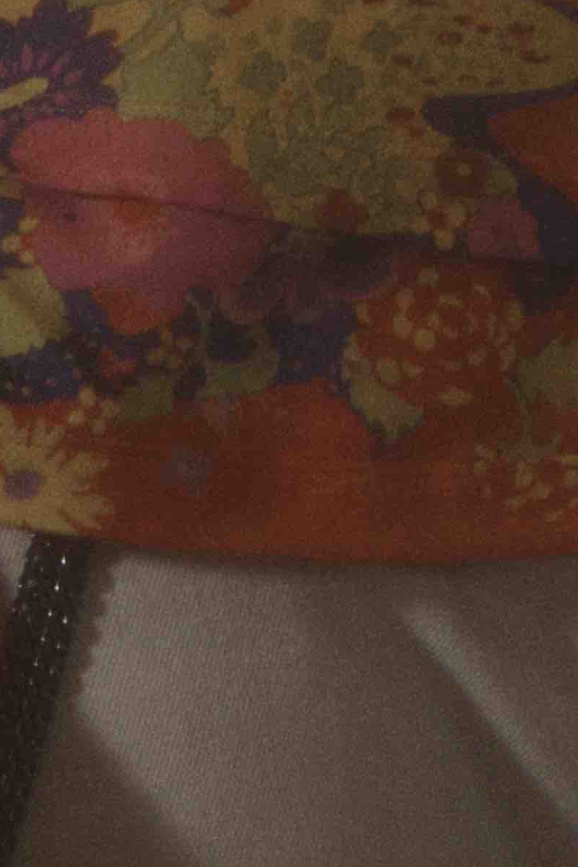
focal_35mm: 649
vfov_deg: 3.1
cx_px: 387
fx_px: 15615
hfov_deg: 2.1
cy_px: -1612
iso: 400
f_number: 5.6
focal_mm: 105
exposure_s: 1/60
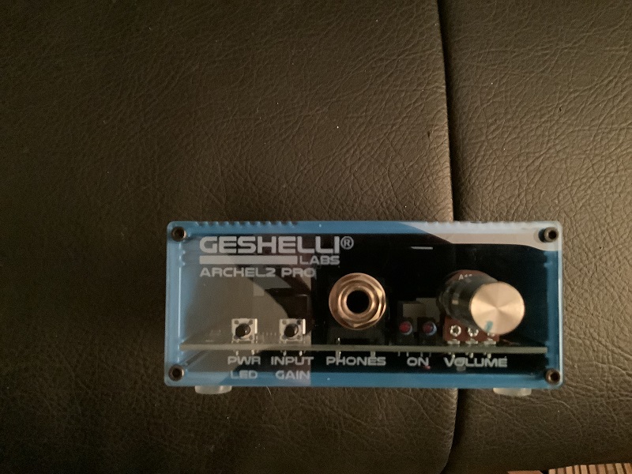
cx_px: 316
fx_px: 566
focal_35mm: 31
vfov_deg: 45.4
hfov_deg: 58.4
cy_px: 237
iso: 800
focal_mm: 3.3
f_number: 2.4
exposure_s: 1/15
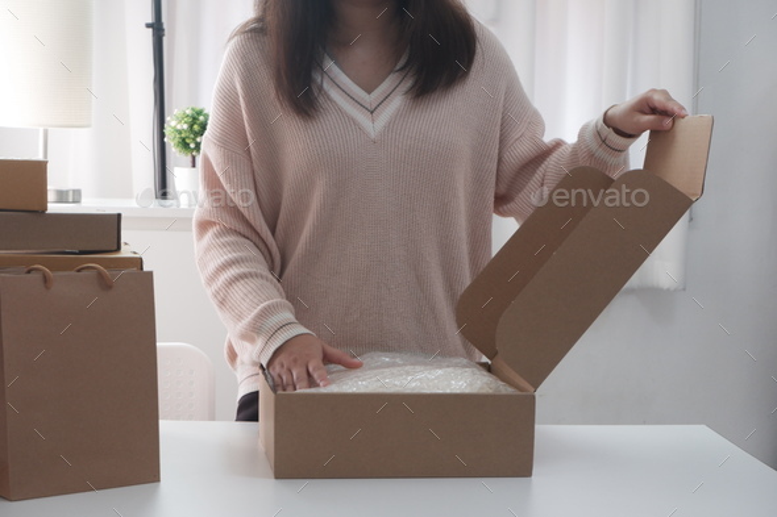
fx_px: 1467
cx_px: 388
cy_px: 258
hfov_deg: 29.7
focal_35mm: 68
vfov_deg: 20.0
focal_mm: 45
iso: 800
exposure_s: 1/100
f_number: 5.6
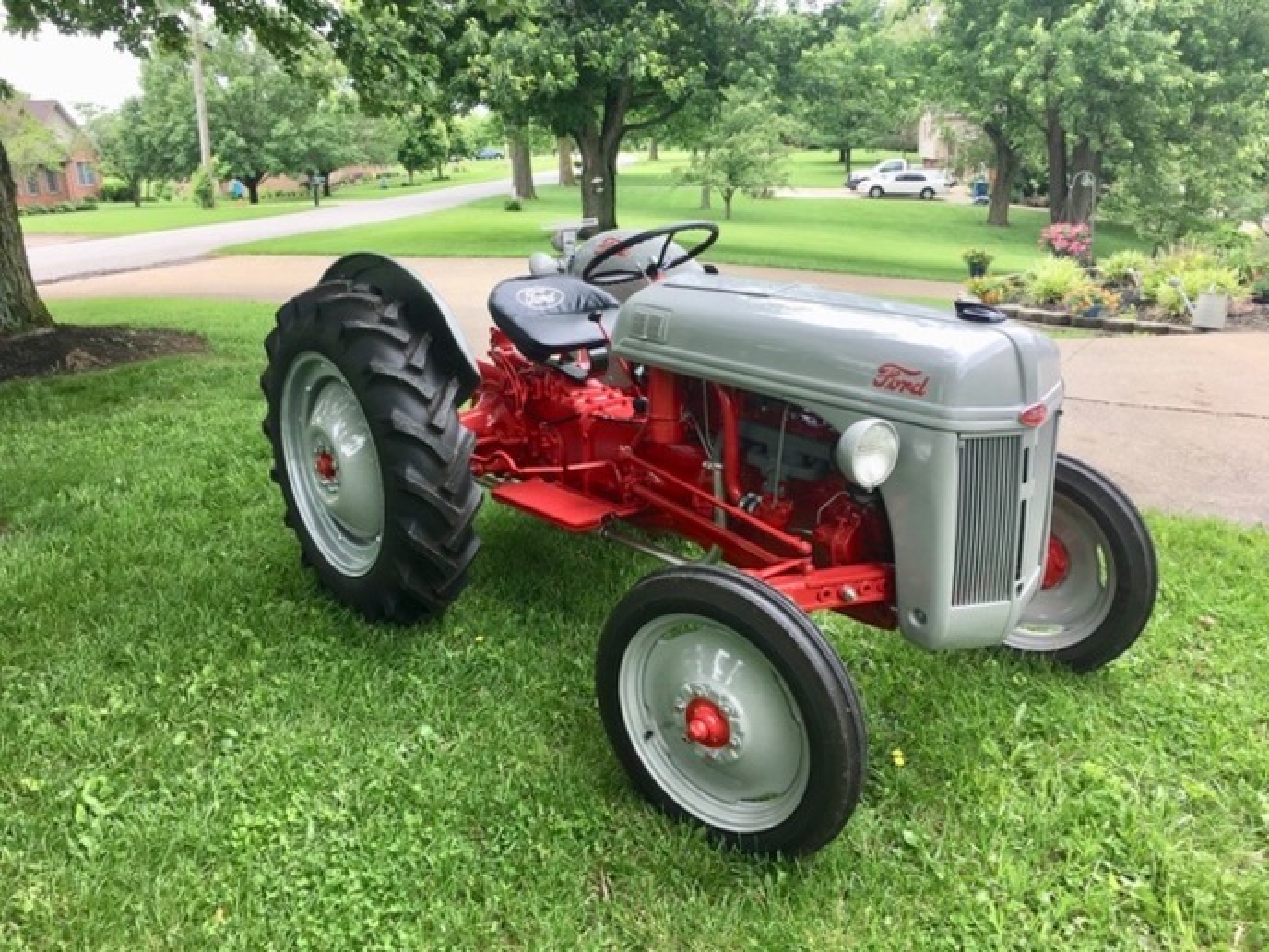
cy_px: 476
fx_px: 1063
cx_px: 634
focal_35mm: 29
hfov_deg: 61.7
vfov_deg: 48.2
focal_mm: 4.15
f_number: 2.2
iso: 25
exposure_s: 1/218
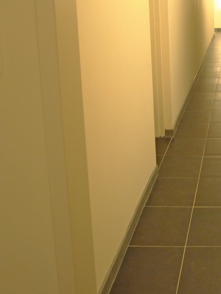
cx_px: 227
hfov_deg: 24.0
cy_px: 67
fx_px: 494
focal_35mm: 58
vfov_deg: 32.5
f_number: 3.5
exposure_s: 1/60
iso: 800
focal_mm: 14
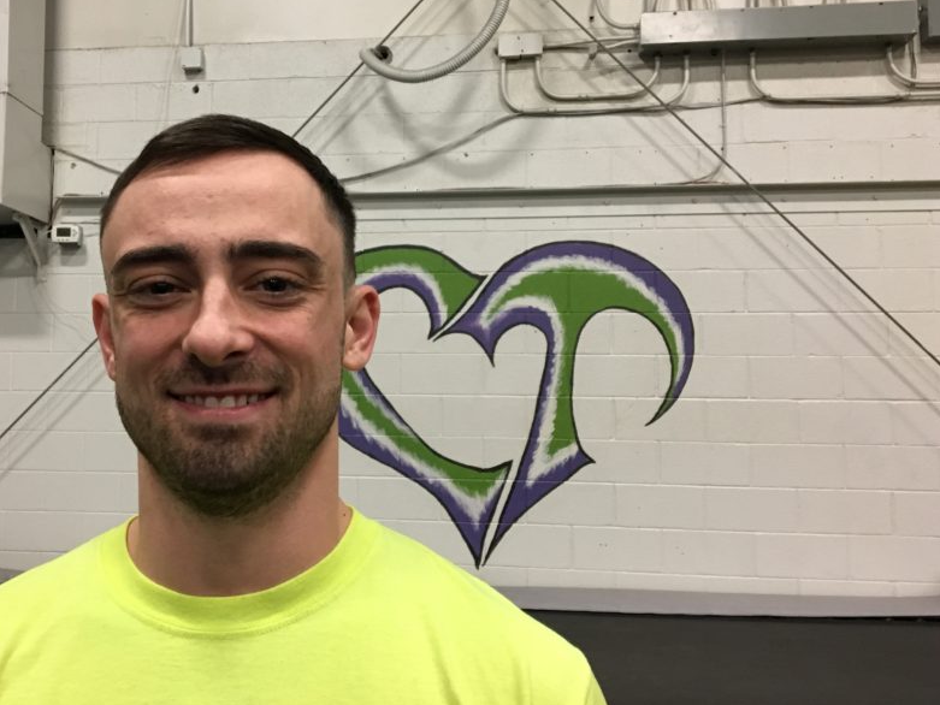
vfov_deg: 37.7
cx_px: 365
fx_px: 1032
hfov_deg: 48.6
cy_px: 314
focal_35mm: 38
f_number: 2.2
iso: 125
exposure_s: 1/30
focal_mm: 4.15
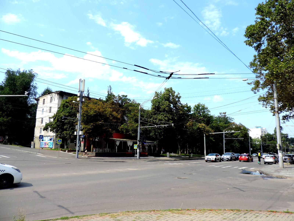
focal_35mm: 24
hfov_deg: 71.6
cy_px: 110
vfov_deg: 56.8
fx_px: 204
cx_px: 147
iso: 80
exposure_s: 1/1000
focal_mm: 4.3
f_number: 3
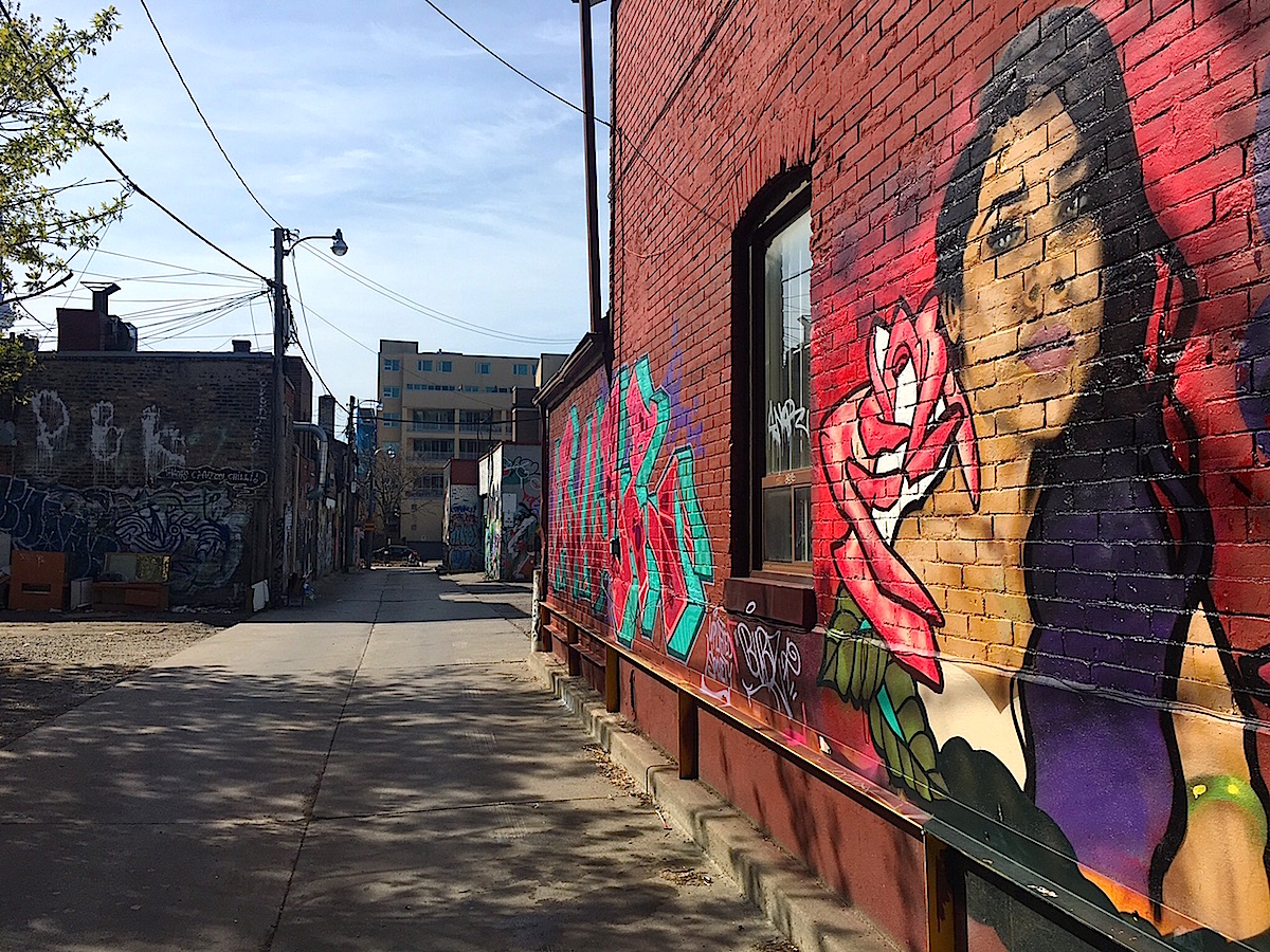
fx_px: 1064
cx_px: 635
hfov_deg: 61.7
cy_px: 476
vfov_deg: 48.2
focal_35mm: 29
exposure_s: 1/2564
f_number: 2.2
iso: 25
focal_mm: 4.15
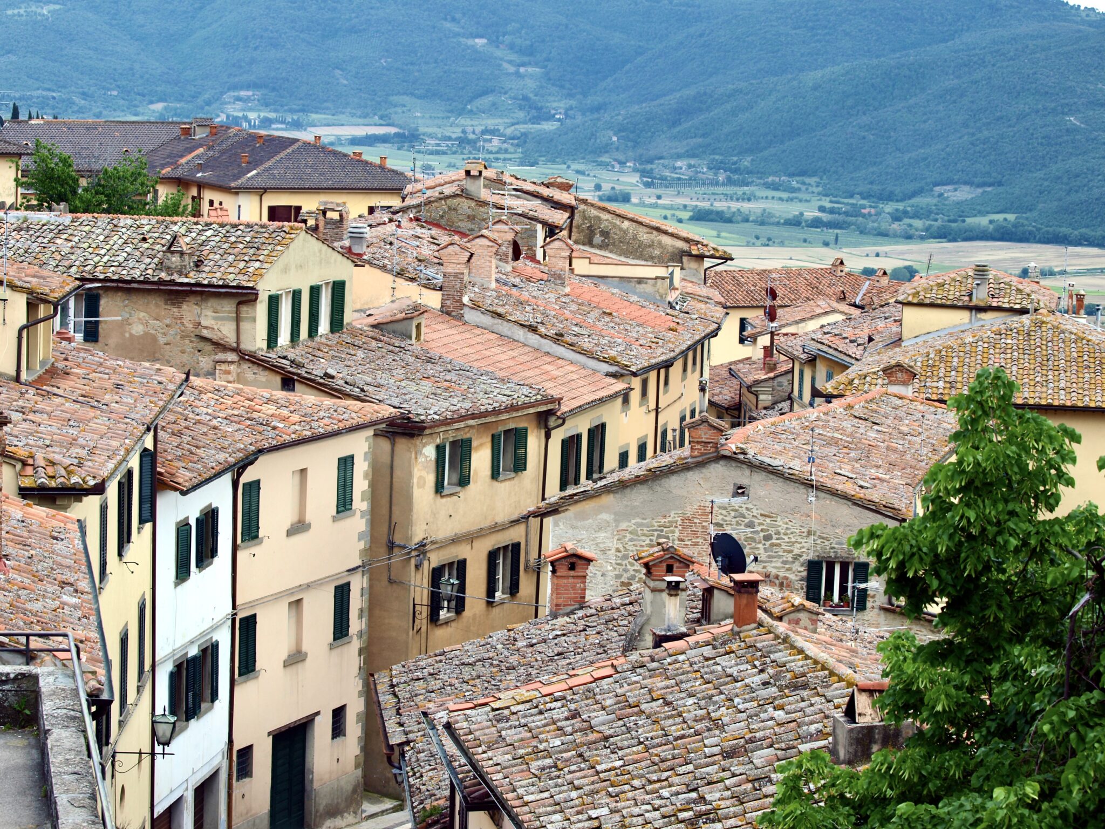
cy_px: 414
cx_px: 552
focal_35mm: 100
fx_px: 3192
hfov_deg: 19.6
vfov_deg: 14.8
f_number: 4.5
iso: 100
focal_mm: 50
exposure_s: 1/250
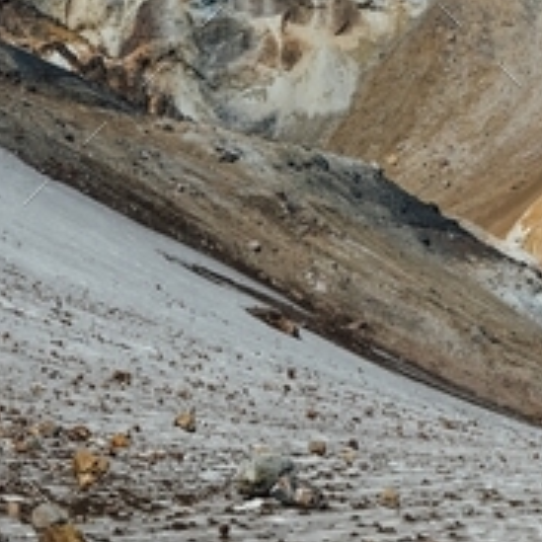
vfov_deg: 11.7
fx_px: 2622
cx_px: 761
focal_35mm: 148
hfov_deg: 11.4
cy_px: 34
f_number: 8
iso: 125
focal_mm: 35.8
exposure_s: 1/640
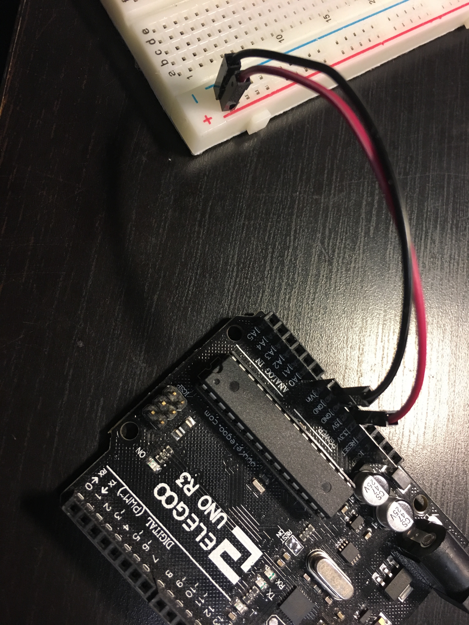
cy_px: 312
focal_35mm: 29
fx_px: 524
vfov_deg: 61.7
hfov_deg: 48.2
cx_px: 234
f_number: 2.2
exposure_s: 1/30
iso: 125
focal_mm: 4.15
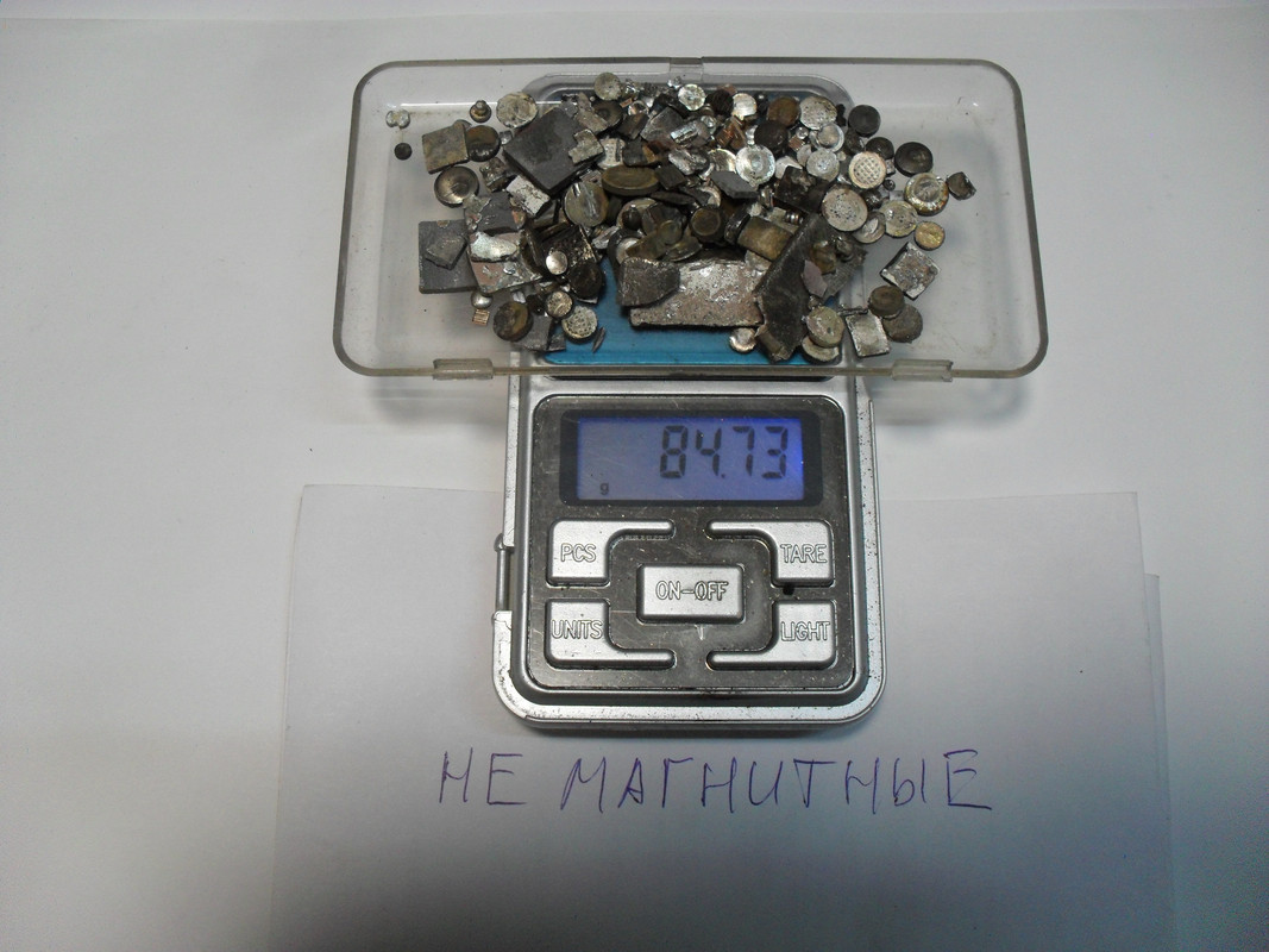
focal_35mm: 35
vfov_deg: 40.7
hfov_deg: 52.6
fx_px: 1283
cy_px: 476
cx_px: 634
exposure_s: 1/45
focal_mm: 6.3
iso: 200
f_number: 3.2
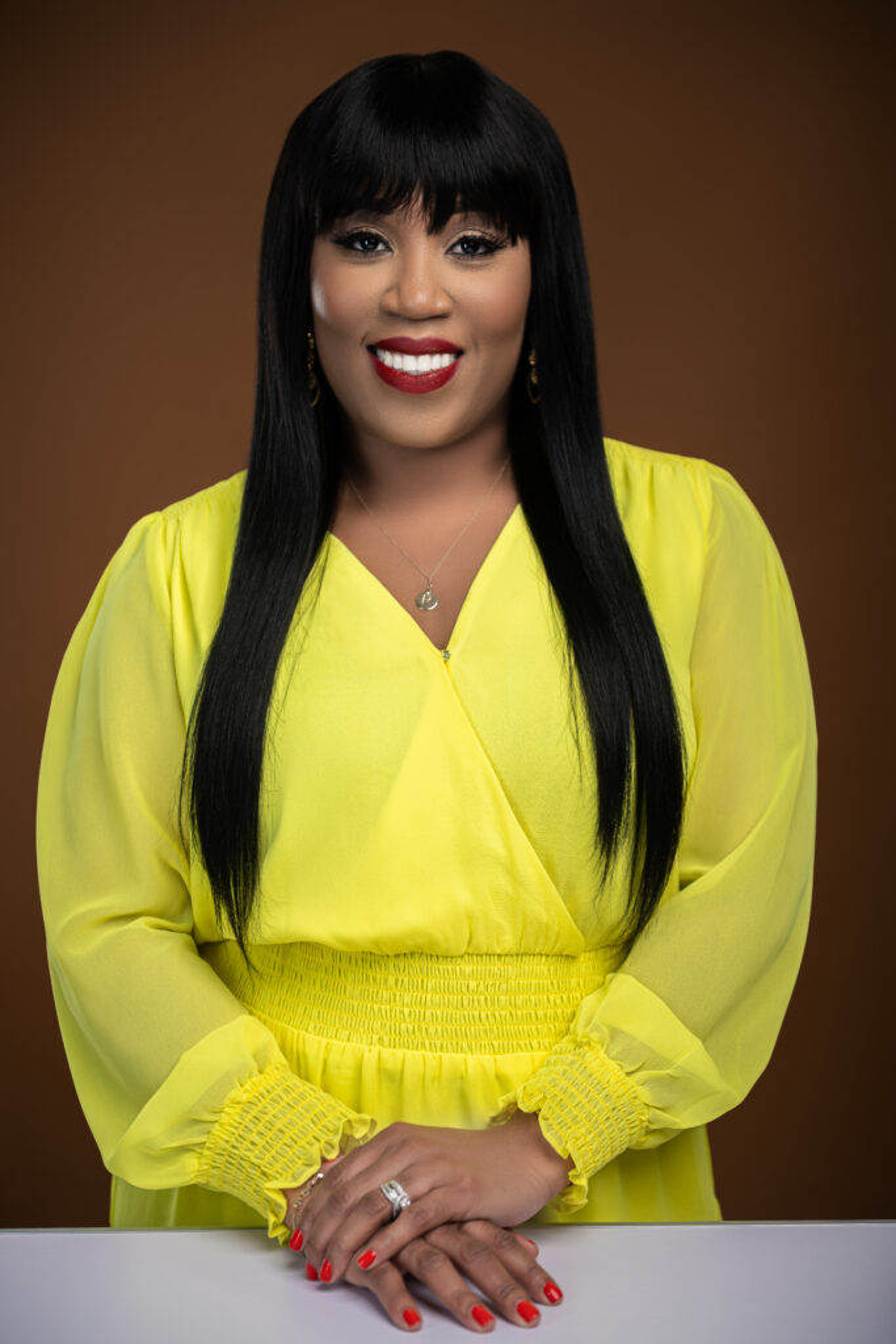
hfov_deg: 24.2
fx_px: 2090
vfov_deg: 35.6
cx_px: 448
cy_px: 672
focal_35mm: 56
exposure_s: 1/200
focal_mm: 56
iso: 100
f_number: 10
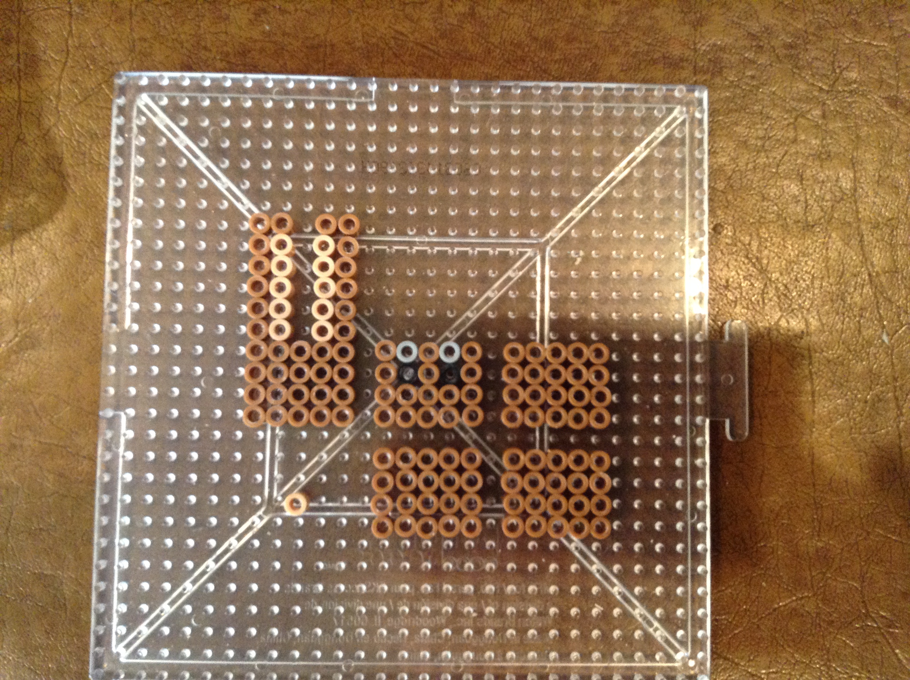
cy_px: 340
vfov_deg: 42.8
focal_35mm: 33
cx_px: 455
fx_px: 866
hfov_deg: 55.4
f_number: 2.4
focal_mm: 3.3
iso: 200
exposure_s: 1/17
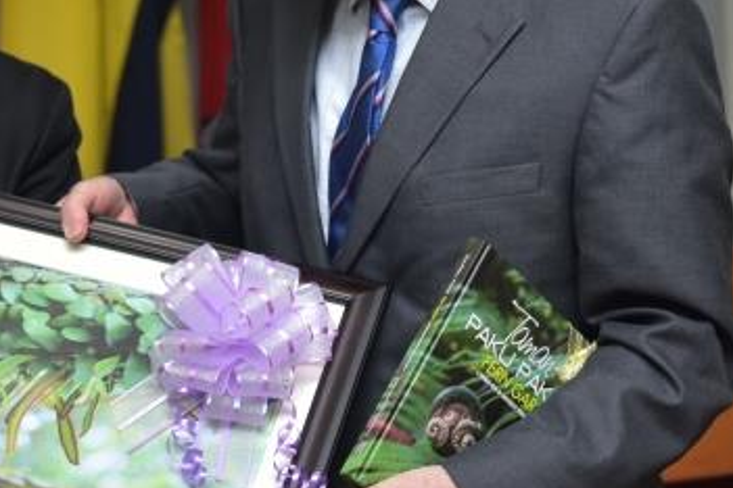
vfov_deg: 9.8
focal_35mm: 140
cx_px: -2
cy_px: 107
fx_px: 2850
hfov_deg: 14.4
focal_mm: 48
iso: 400
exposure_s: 1/200
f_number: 3.2
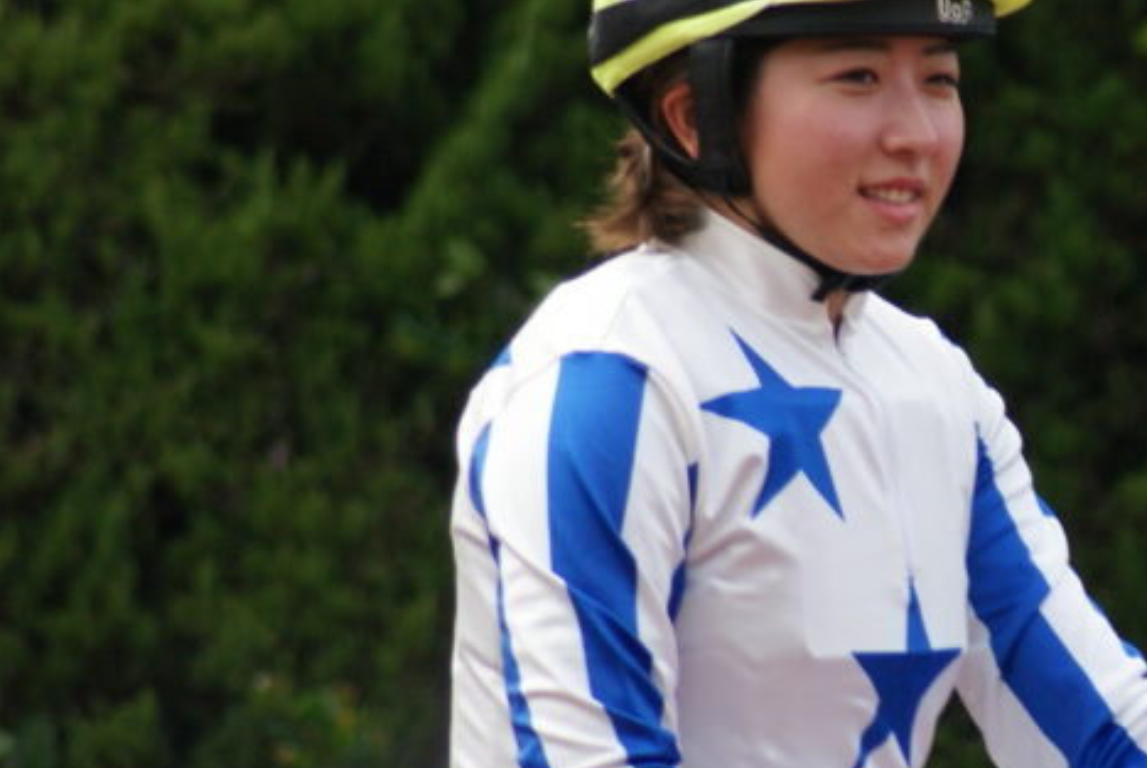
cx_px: 1039
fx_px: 24125
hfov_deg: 2.7
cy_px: 507
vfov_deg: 1.8
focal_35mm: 756
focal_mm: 230
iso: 400
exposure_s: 1/320
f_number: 5.6
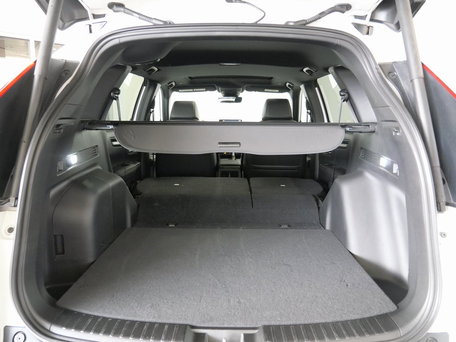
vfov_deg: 56.8
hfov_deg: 71.6
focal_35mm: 24
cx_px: 228
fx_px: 316
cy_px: 171
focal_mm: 12
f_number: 3.5
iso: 3200
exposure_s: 1/15
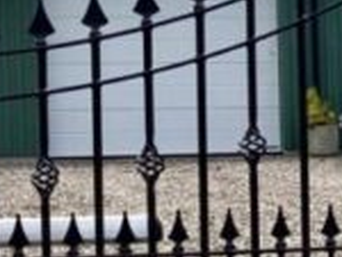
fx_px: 1890
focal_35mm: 191
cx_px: 853
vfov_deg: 7.8
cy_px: 159
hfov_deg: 9.2
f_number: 1.8
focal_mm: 3.99
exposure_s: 1/3003
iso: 25
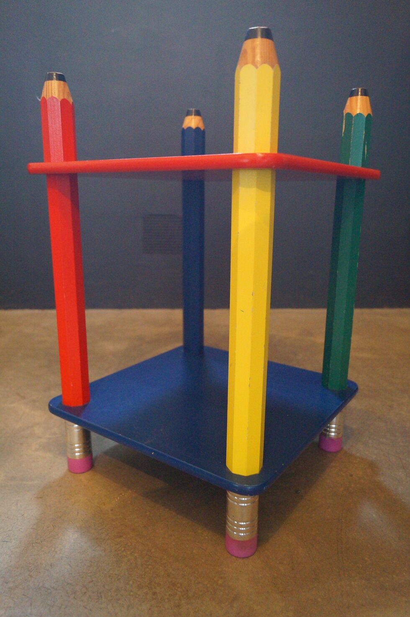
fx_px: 462
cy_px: 308
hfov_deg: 47.8
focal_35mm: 27
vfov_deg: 67.4
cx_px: 205
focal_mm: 18
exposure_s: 1/40
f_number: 3.5
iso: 3200
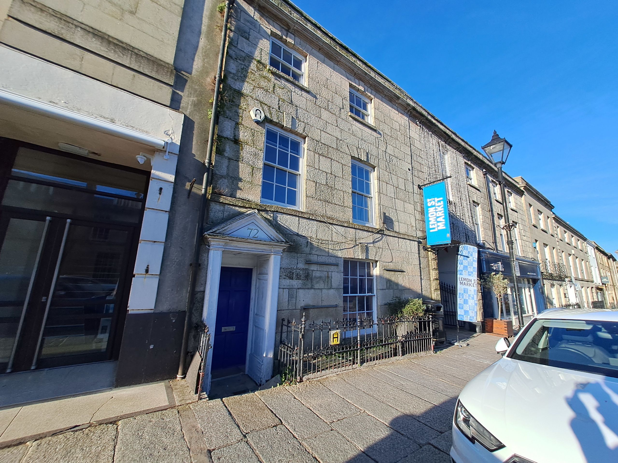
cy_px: 232
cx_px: 309
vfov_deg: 89.9
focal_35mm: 13
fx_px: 232
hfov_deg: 106.2
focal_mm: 1.42
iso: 40
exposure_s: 1/1145
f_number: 2.2
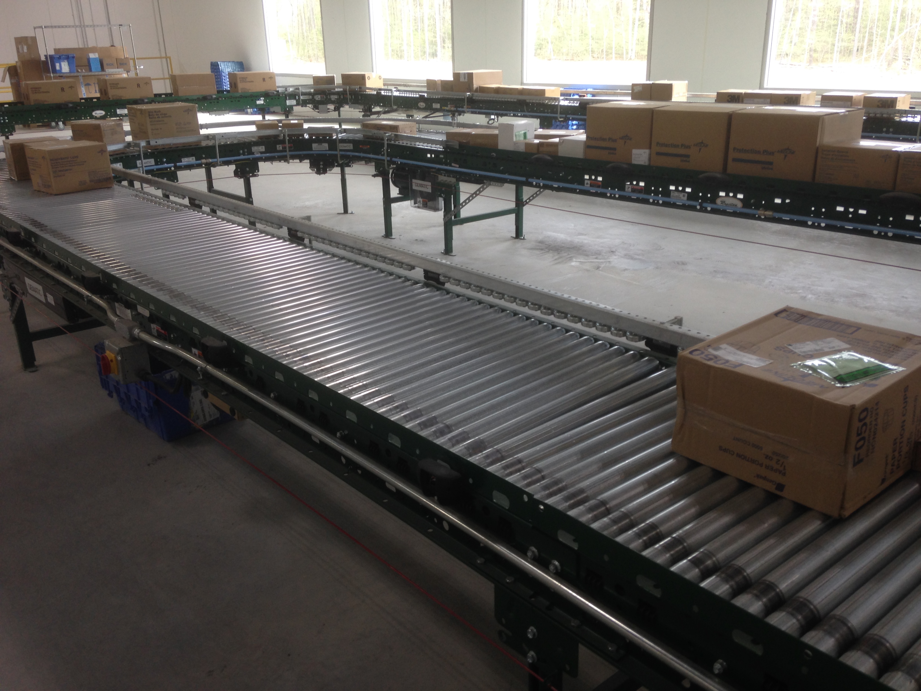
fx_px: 878
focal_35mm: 33
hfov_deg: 55.4
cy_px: 346
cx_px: 460
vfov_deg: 42.9
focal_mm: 4.12
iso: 50
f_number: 2.4
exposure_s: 1/20
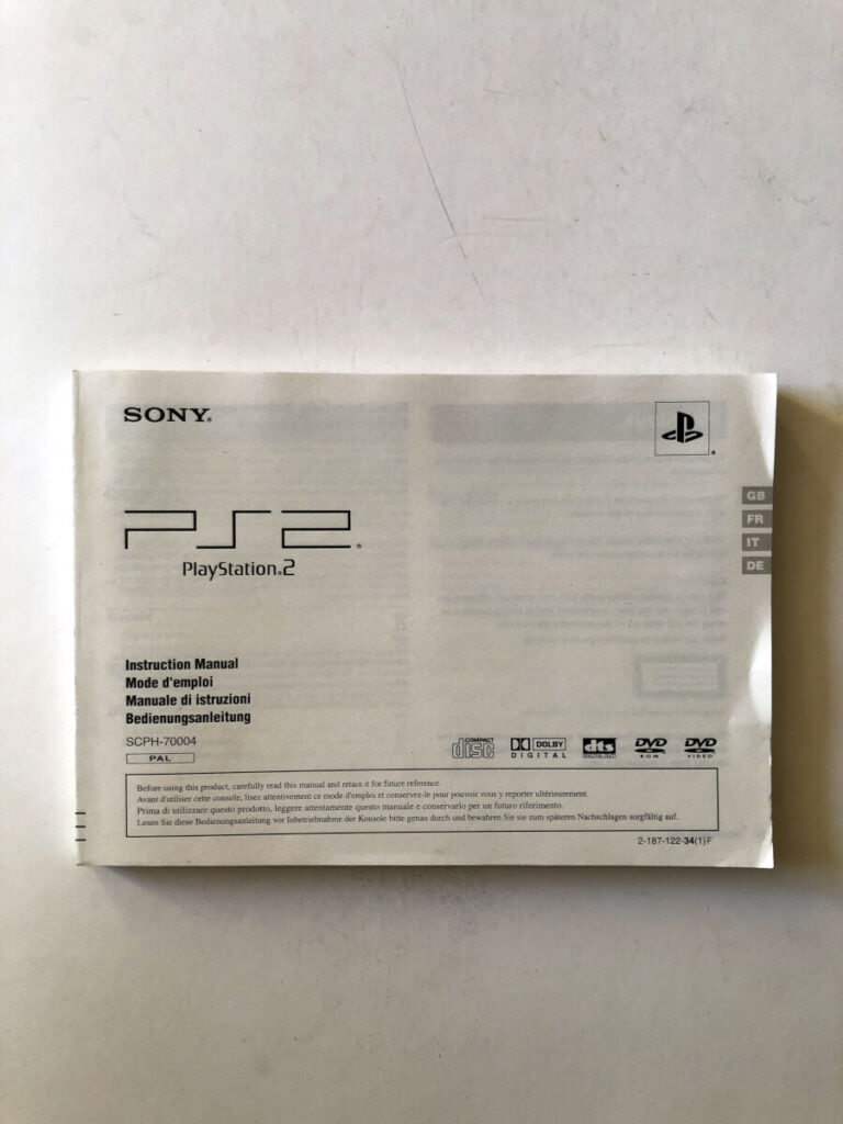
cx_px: 422
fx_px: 909
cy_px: 562
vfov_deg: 63.4
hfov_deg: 49.7
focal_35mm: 28
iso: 40
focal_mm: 3.99
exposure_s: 1/30
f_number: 1.8
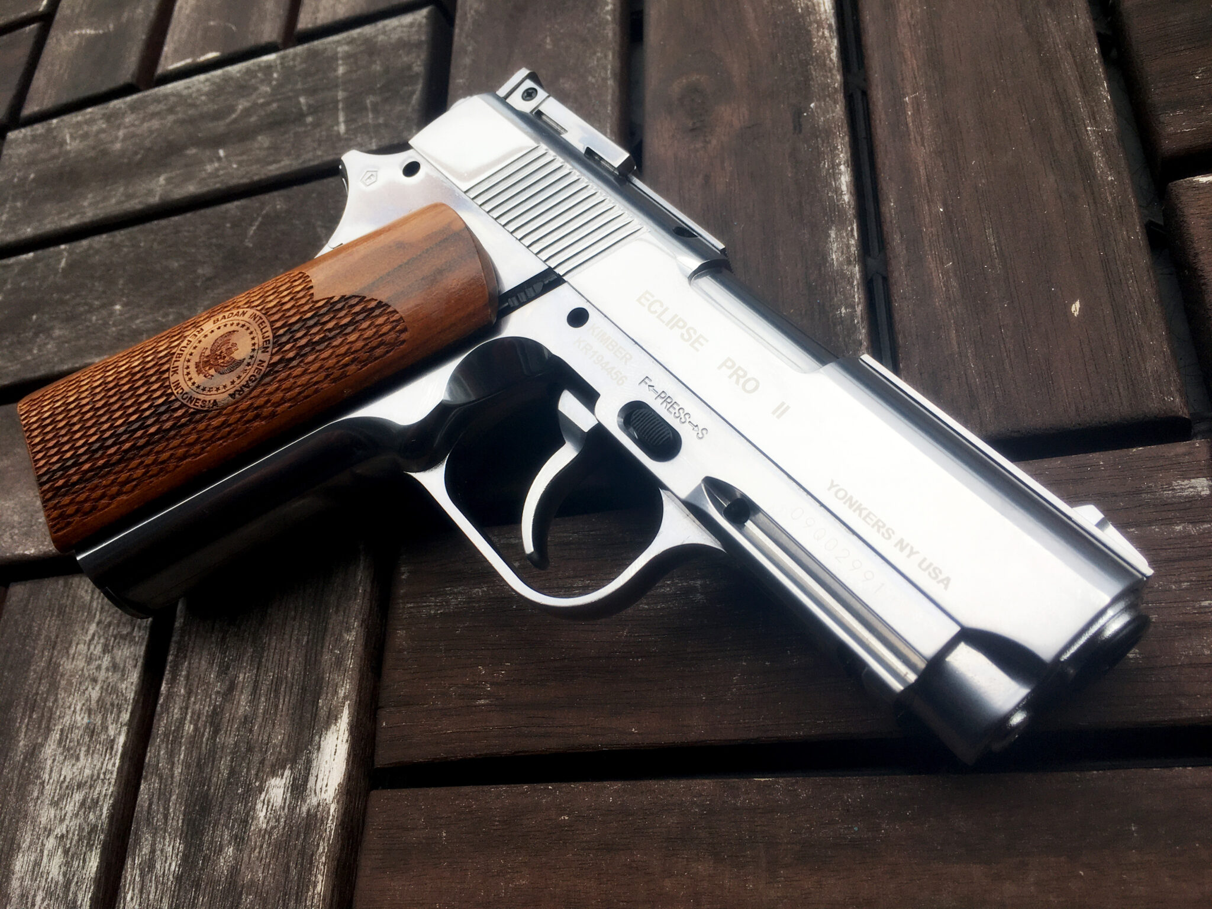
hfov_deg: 61.7
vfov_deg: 48.2
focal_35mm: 29
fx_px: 1015
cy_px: 454
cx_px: 606
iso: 25
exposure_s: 1/519
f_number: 2.2
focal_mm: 4.15
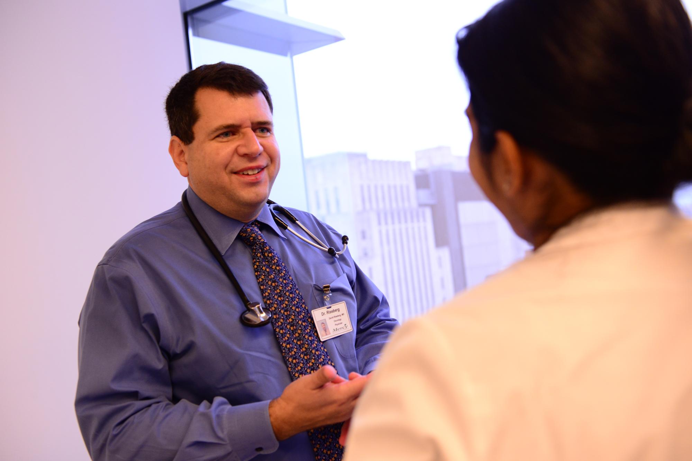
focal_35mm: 38
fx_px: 730
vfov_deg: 35.0
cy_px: 230
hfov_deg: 50.7
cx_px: 346
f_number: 4
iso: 1600
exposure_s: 1/160
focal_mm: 38
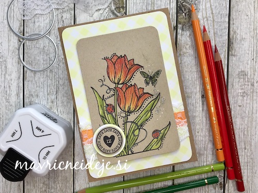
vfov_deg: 49.7
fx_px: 209
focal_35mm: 28
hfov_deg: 63.4
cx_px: 129
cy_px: 96
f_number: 1.8
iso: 20
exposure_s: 1/535
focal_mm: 3.99
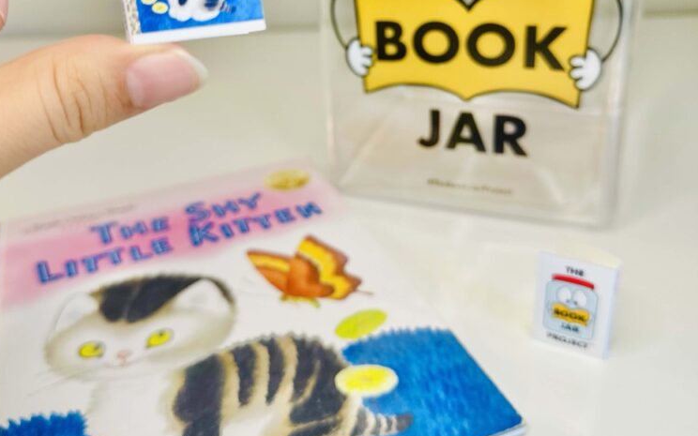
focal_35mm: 35
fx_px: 666
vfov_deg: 35.5
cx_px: 339
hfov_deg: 55.3
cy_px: 113
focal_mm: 6.86
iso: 64
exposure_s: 1/120
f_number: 1.78
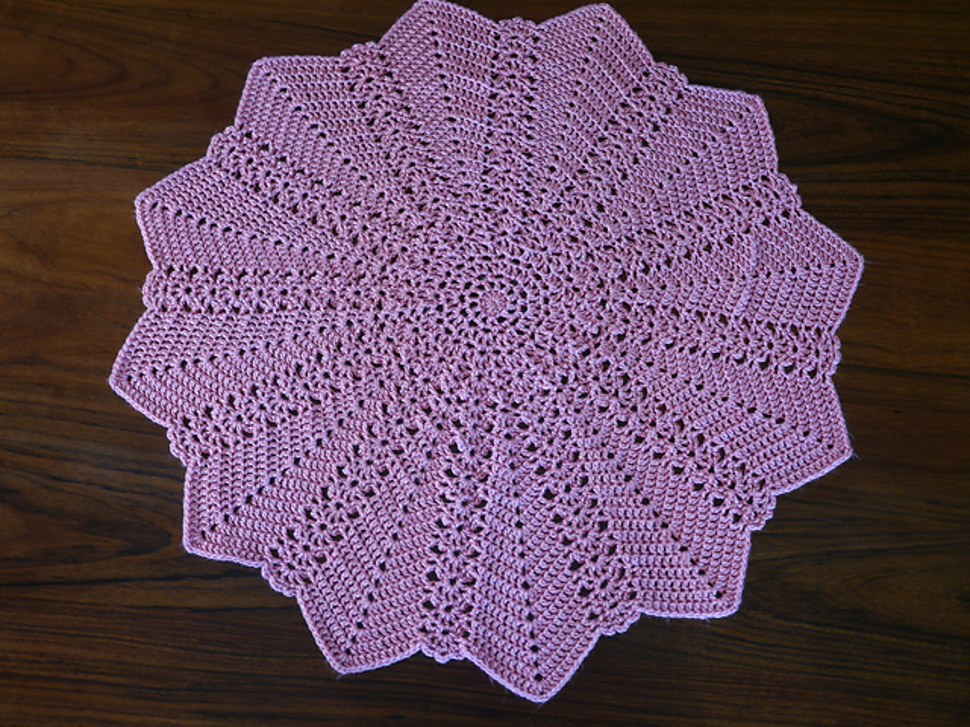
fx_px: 1121
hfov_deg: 46.8
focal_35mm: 40
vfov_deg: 36.0
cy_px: 364
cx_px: 485
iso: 160
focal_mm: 20
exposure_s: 1/40
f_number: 1.8
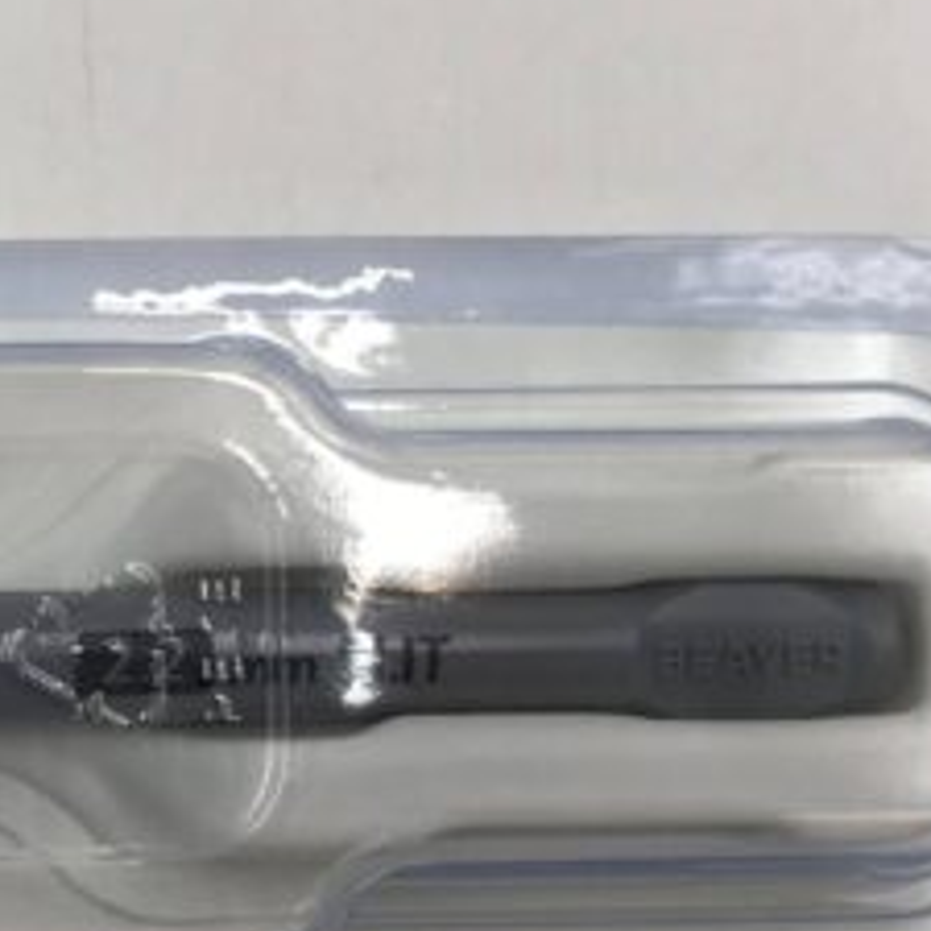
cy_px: 691
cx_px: -530
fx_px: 3347
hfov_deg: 14.6
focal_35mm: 110
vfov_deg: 15.8
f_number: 1.8
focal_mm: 3.99
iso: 20
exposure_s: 1/138
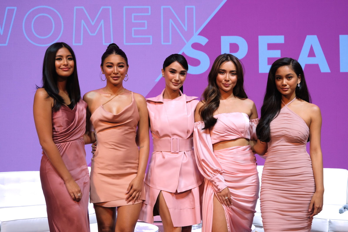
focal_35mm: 49
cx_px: 174
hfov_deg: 40.3
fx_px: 474
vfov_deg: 27.5
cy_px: 116
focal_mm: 32.5
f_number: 4
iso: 320
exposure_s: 1/200
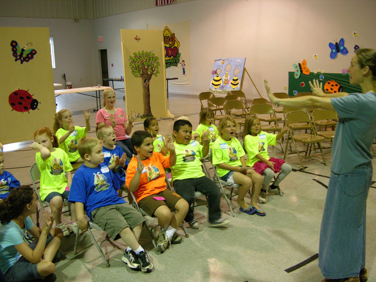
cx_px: 188
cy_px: 141
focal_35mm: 35
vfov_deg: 40.7
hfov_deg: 52.6
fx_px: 380
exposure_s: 1/24.9
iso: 195
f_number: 2.8
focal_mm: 8.9
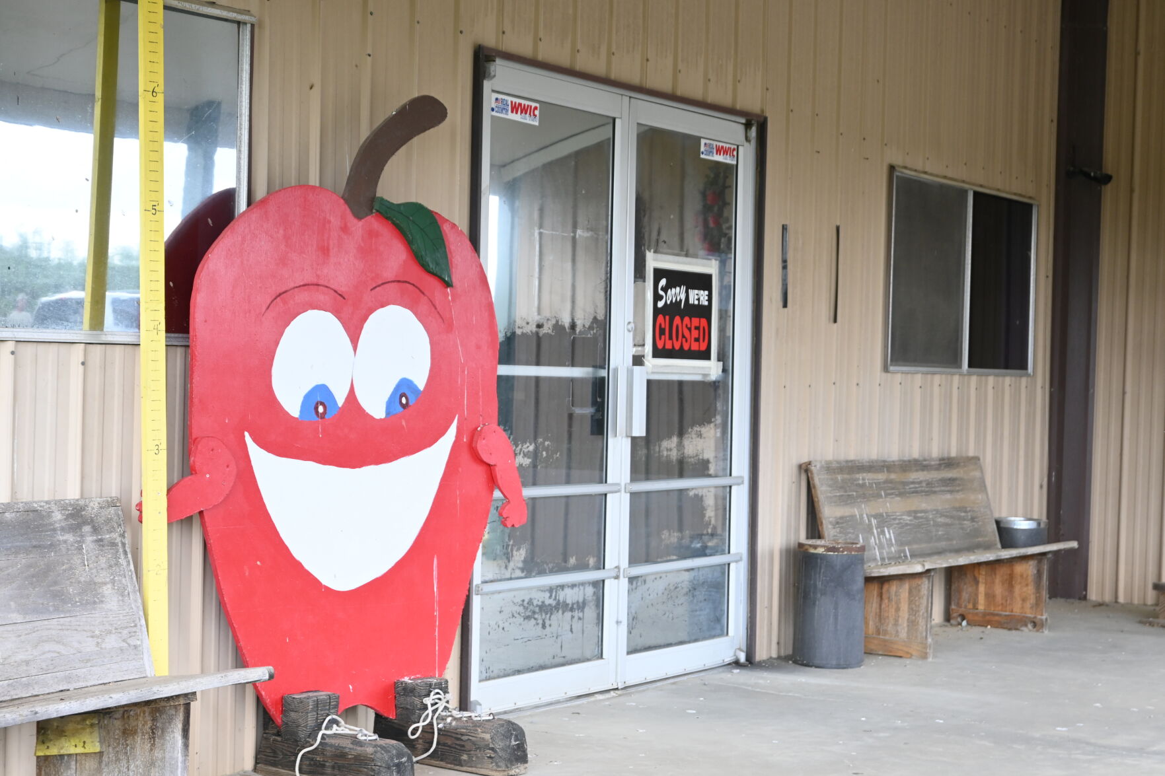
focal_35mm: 63
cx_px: 582
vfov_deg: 21.6
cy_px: 388
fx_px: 2038
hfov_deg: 31.9
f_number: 5.6
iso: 400
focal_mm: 42
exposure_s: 1/125
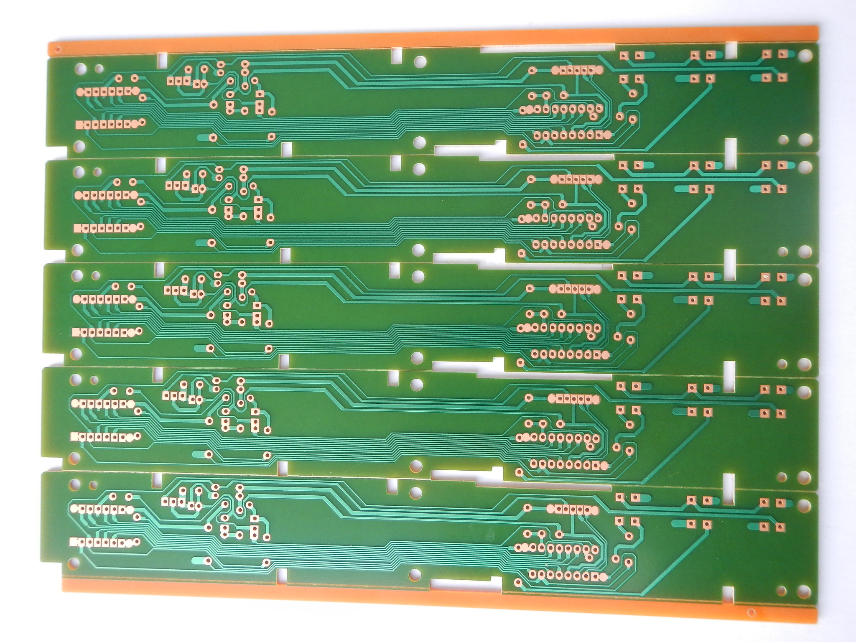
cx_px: 428
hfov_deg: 63.4
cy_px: 321
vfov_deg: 49.7
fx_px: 692
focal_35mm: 28
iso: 125
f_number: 3.9
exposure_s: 1/30
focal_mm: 5
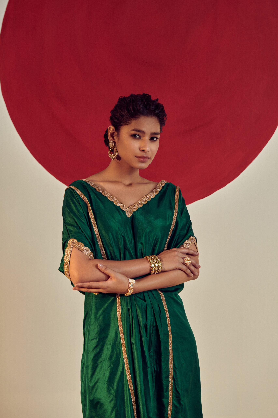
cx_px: 139
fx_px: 811
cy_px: 209
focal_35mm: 70
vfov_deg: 28.8
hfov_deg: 19.5
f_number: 6.3
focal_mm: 70
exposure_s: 1/200
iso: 320
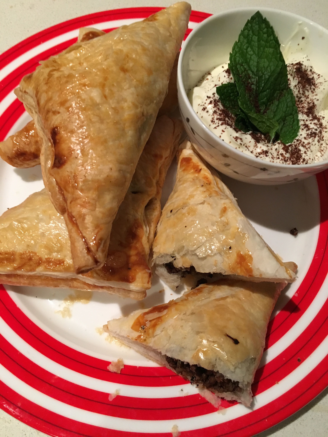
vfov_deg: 61.7
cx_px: 164
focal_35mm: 29
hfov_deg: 48.2
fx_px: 366
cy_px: 218
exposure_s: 1/20
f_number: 2.2
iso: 200
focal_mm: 4.15
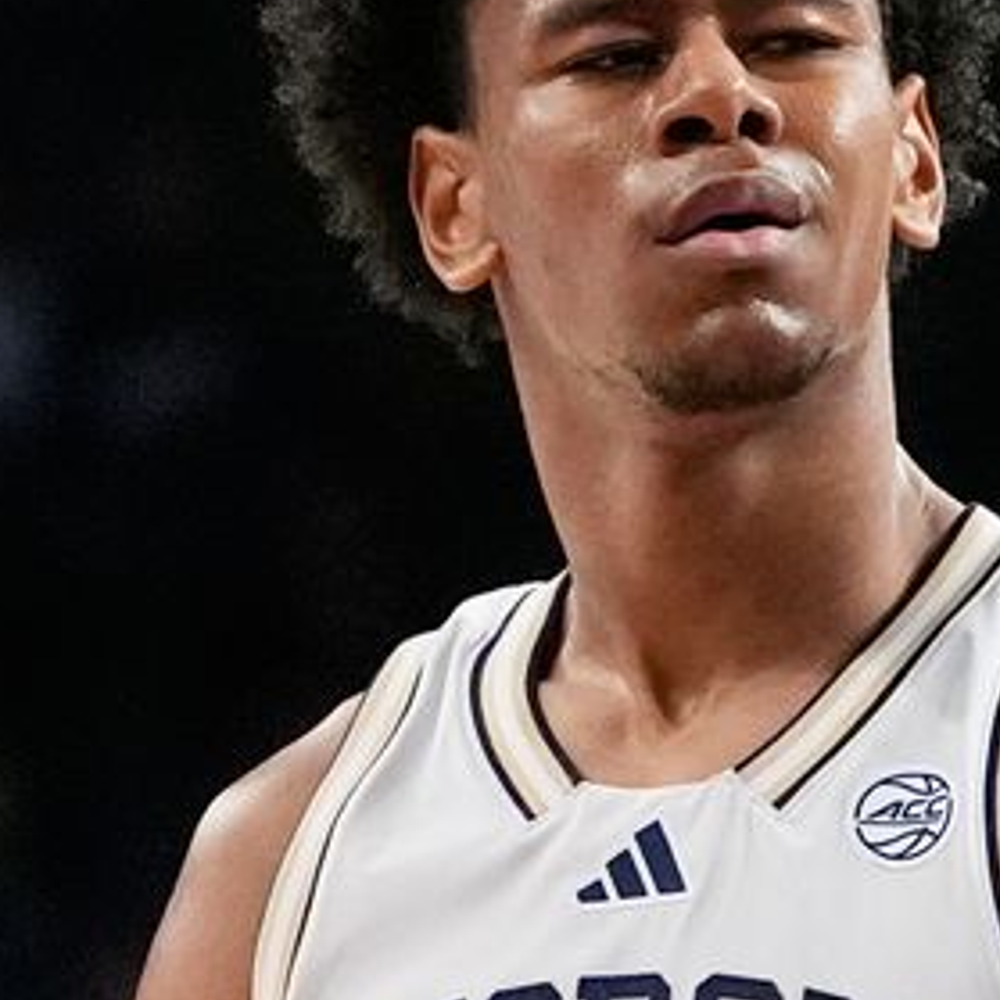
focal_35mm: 755
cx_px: 835
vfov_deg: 2.3
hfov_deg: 2.3
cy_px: 1529
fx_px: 24676
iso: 8000
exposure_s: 1/1600
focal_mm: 121
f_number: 2.8
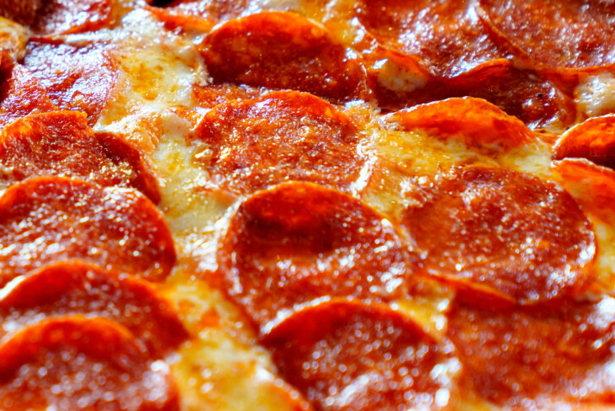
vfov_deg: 9.3
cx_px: -5
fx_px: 2512
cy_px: 119
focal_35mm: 147
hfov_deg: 13.7
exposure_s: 1/250
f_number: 4.5
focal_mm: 70
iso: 2500
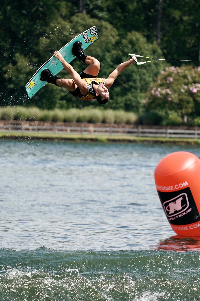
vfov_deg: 4.7
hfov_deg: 3.2
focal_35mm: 436
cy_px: 150
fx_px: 3633
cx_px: 100
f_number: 5.6
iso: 800
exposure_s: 1/3200
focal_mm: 291
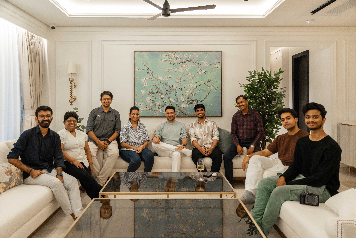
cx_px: 178
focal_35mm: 28
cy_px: 119
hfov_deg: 65.5
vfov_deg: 46.4
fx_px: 277
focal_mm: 28
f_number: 2.8
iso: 4000
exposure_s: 1/200
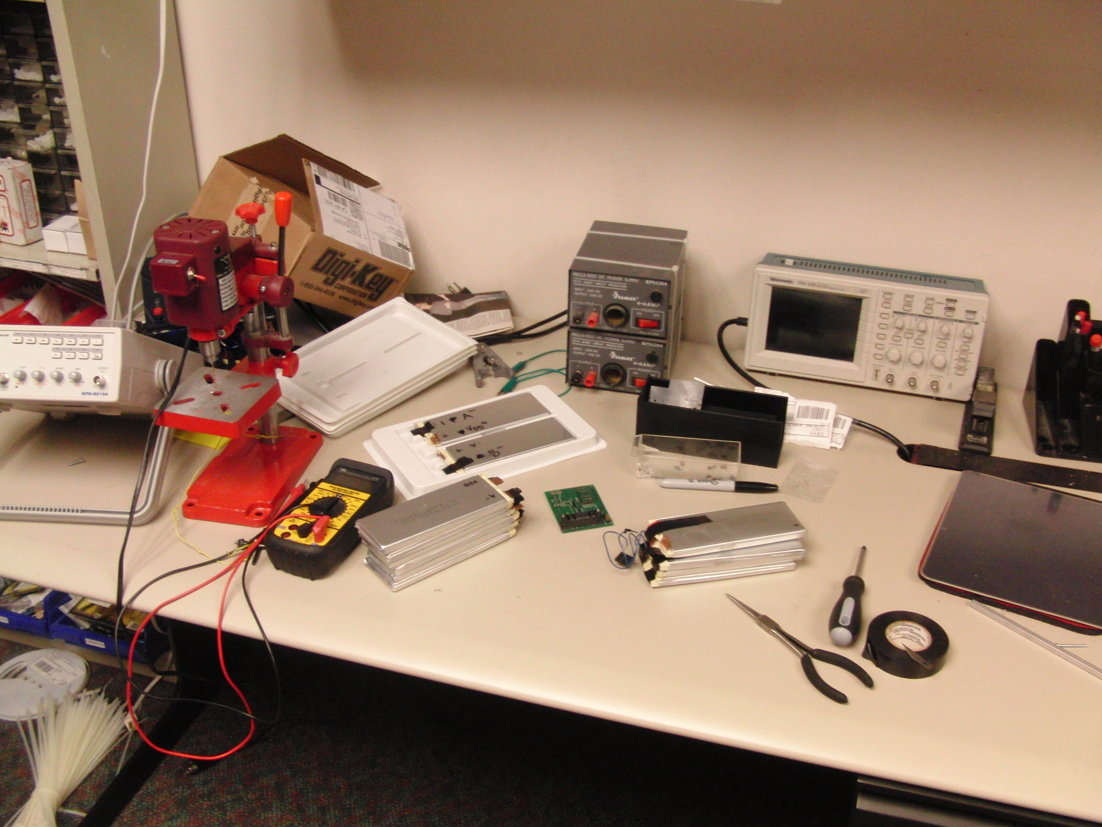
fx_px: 1178
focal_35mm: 37
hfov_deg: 50.1
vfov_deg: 38.7
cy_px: 414
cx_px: 551
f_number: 3.6
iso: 400
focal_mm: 6.42
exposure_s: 1/30
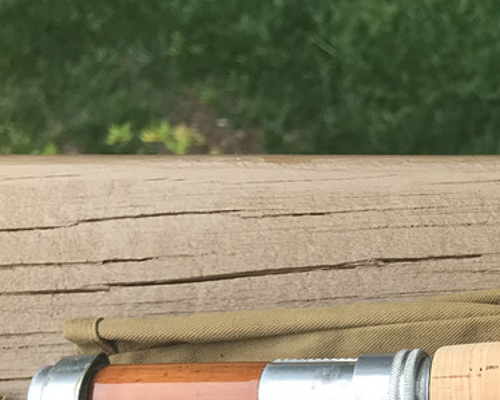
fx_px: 1154
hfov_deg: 21.9
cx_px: 658
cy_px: 391
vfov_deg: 19.2
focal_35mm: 78
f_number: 1.8
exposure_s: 1/371
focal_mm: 3.99
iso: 20
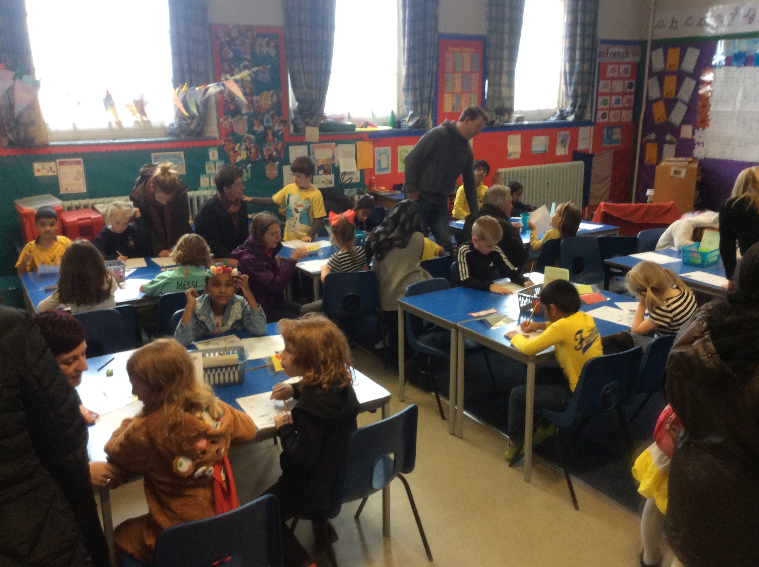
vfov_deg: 44.1
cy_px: 284
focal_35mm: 32
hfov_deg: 56.9
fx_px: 701
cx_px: 380
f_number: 2.4
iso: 80
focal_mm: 3.3
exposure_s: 1/25
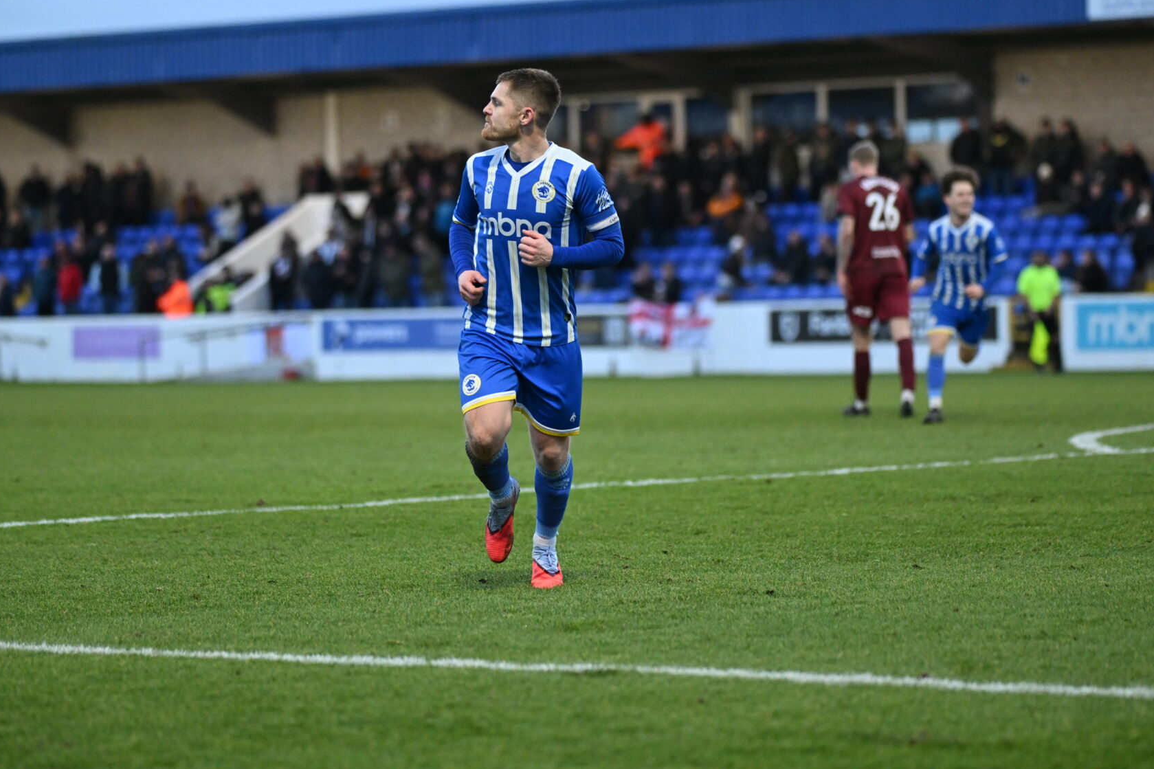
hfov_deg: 11.2
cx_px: 542
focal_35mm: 183
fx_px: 5865
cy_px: 356
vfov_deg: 7.5
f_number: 2.8
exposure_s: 1/1250
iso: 3600
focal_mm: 150
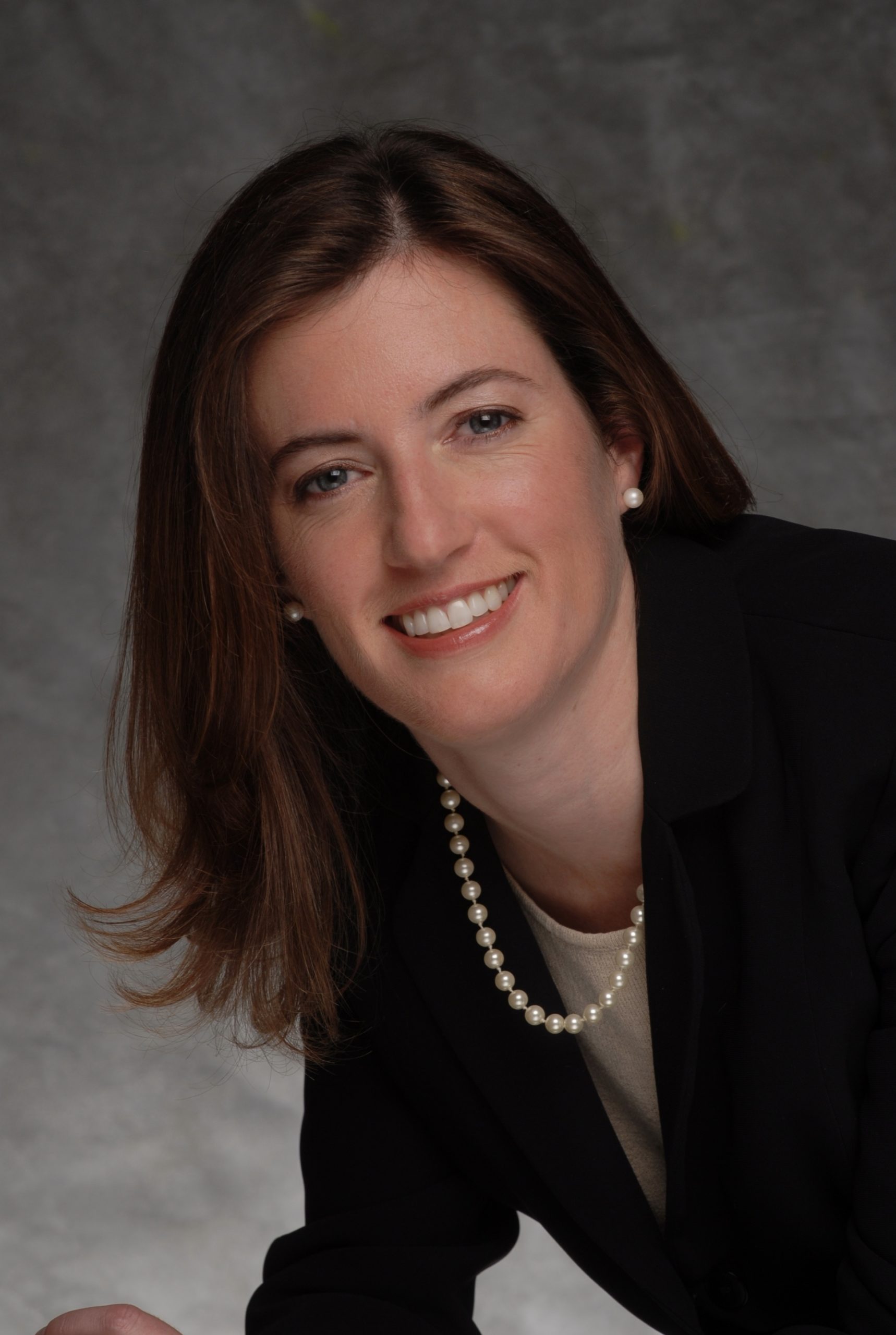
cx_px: 448
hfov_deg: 10.8
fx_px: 4738
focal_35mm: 128
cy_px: 668
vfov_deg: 16.0
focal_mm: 85
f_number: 8
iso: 100
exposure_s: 1/200
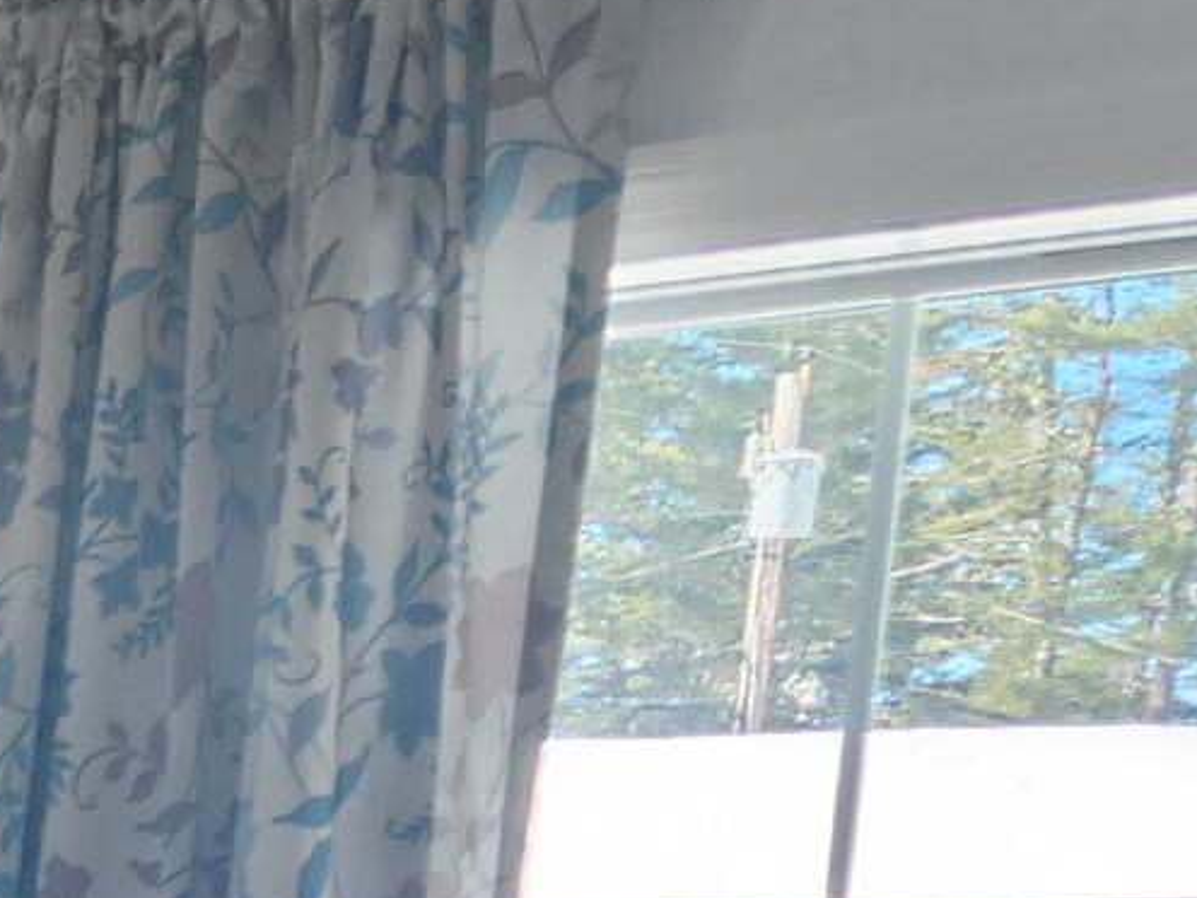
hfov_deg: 11.5
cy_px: 1791
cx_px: -1745
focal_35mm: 139
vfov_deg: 9.9
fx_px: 4807
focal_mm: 5.4
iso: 40
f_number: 1.8
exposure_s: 1/120
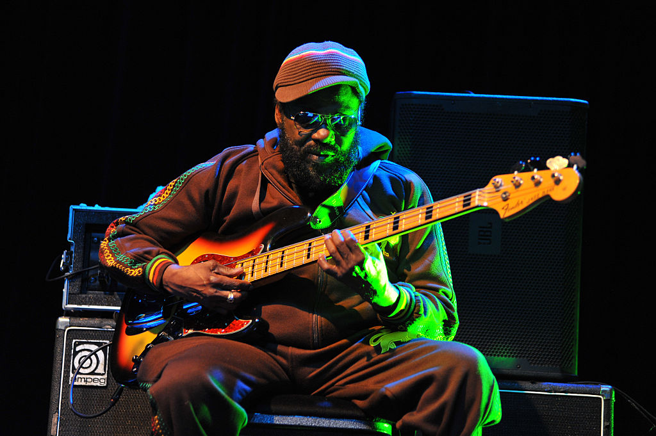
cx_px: 328
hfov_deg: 13.3
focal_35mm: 155
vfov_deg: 8.8
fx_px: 2822
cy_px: 218
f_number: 2.8
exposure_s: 1/100
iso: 1600
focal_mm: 155
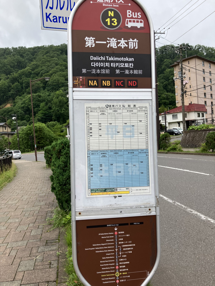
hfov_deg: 49.7
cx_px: 108
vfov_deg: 63.4
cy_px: 143
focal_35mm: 28
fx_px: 232
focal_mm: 3.99
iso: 32
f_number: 1.8
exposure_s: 1/1517
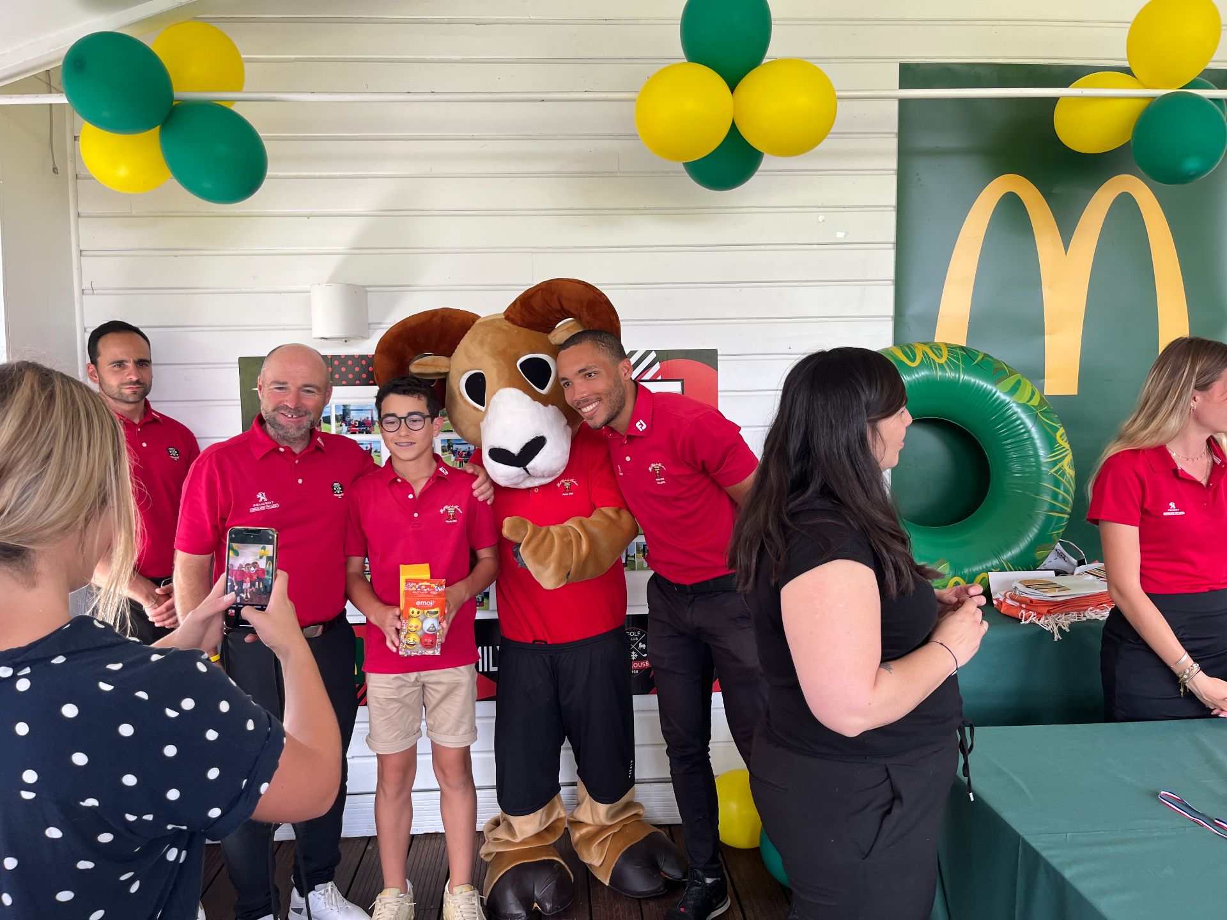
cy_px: 460
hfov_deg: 67.3
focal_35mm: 26
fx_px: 922
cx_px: 614
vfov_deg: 53.1
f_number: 1.6
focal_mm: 5.1
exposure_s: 1/122
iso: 50
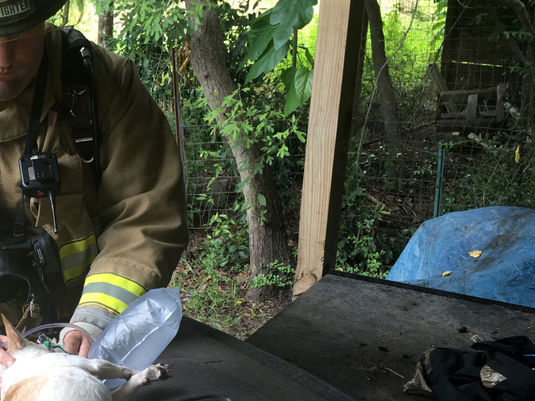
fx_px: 804
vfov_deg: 27.9
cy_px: 261
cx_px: 56
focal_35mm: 52
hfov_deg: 34.8
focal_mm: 4.15
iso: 32
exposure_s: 1/120
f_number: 2.2
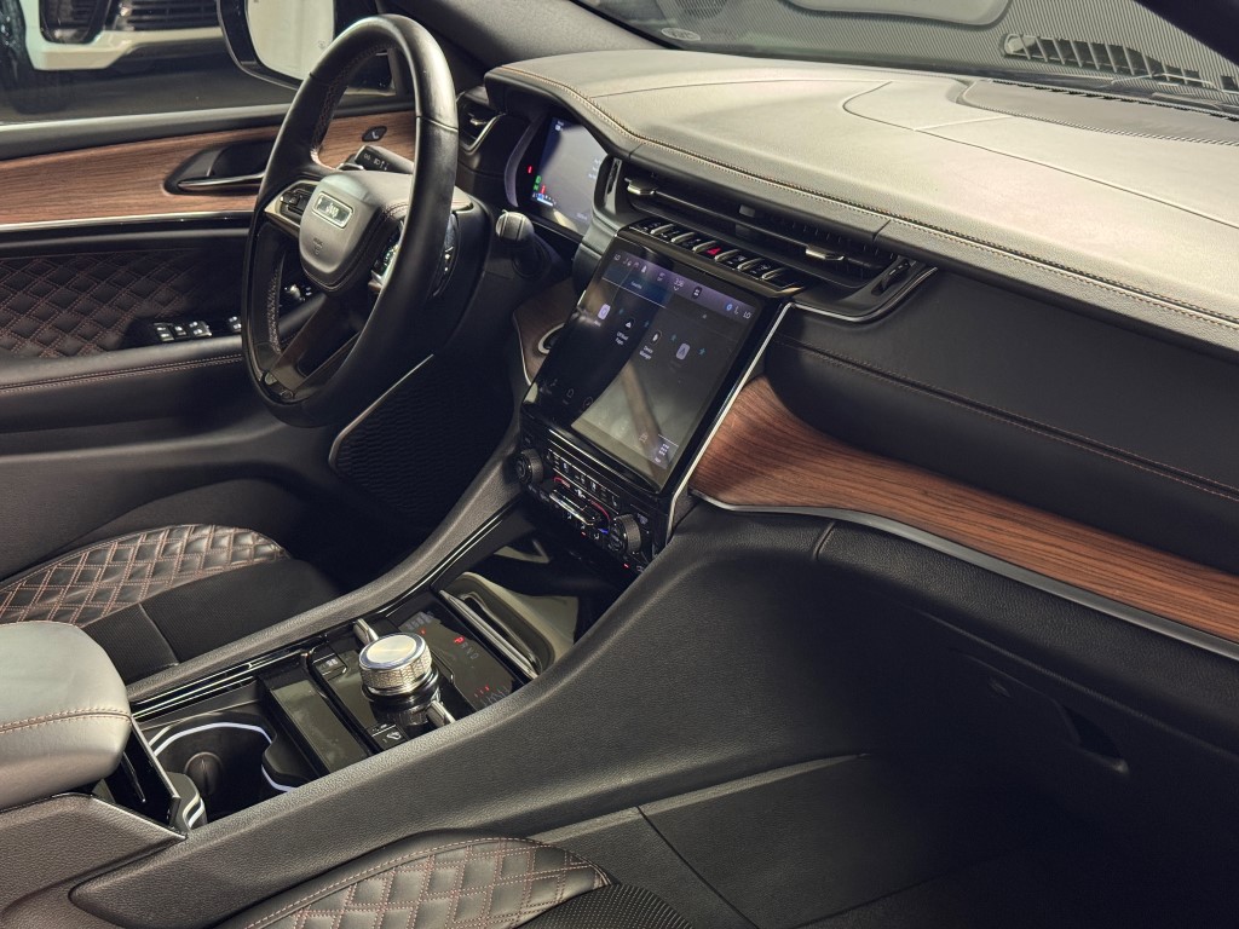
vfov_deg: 30.3
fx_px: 1718
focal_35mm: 48
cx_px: 620
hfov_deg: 39.7
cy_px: 464
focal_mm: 6.76
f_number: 1.78
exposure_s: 1/60
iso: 250
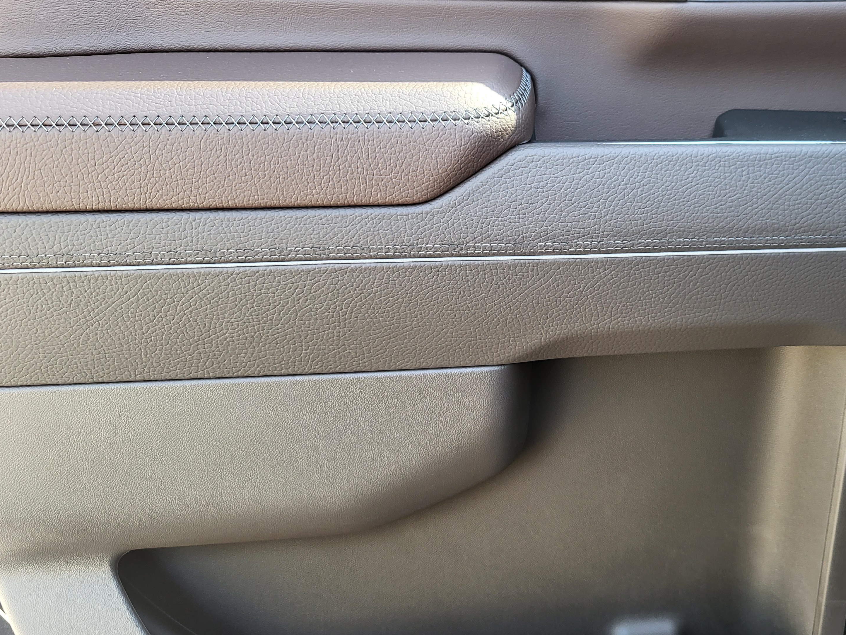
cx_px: 551
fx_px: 880
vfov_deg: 39.6
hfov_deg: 50.6
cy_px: 278
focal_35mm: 36
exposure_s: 1/100
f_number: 1.8
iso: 125
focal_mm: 5.4
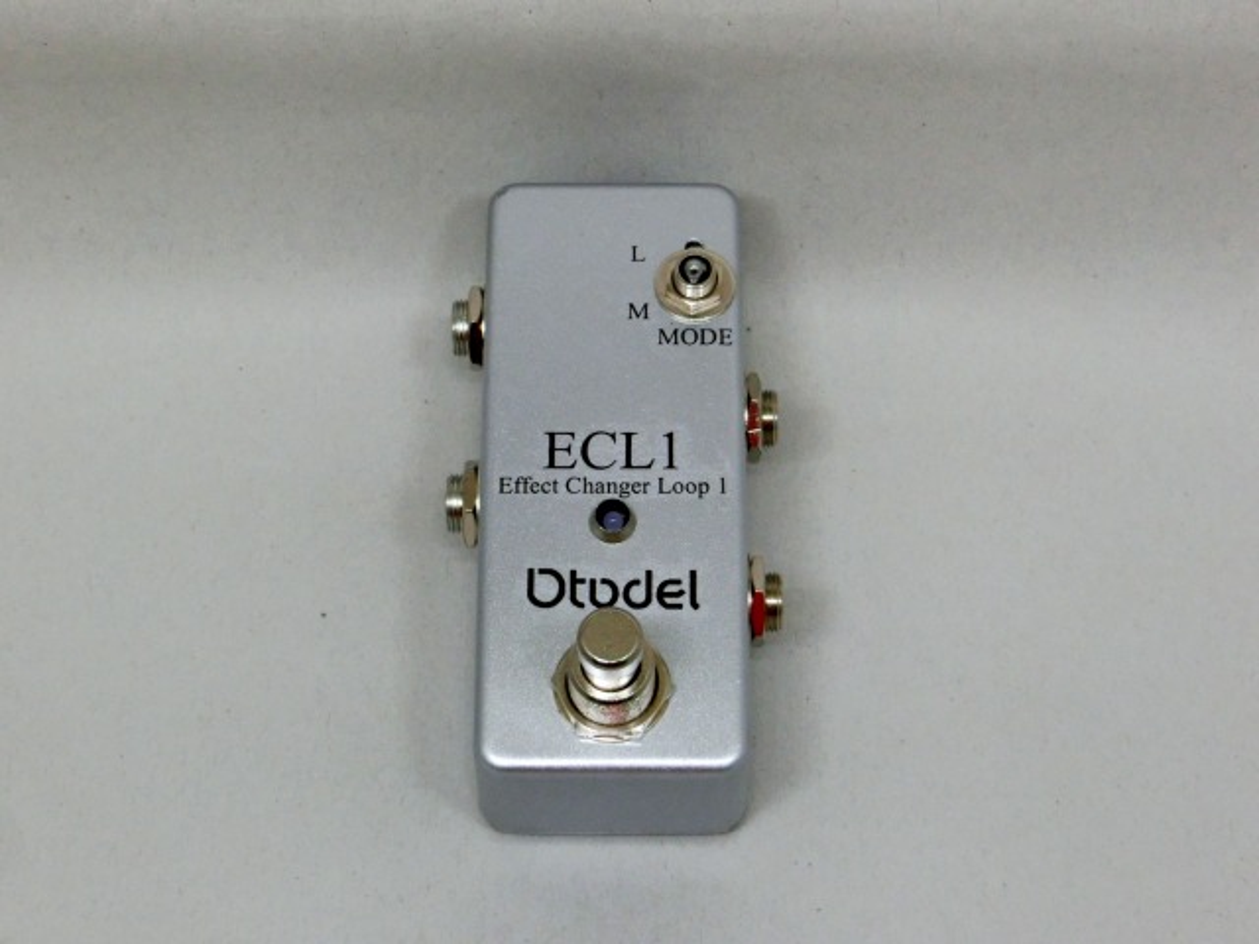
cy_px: 472
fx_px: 2546
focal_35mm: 70
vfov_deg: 21.0
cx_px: 630
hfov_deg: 27.8
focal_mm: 12.4
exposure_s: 1/125
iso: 320
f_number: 5.2
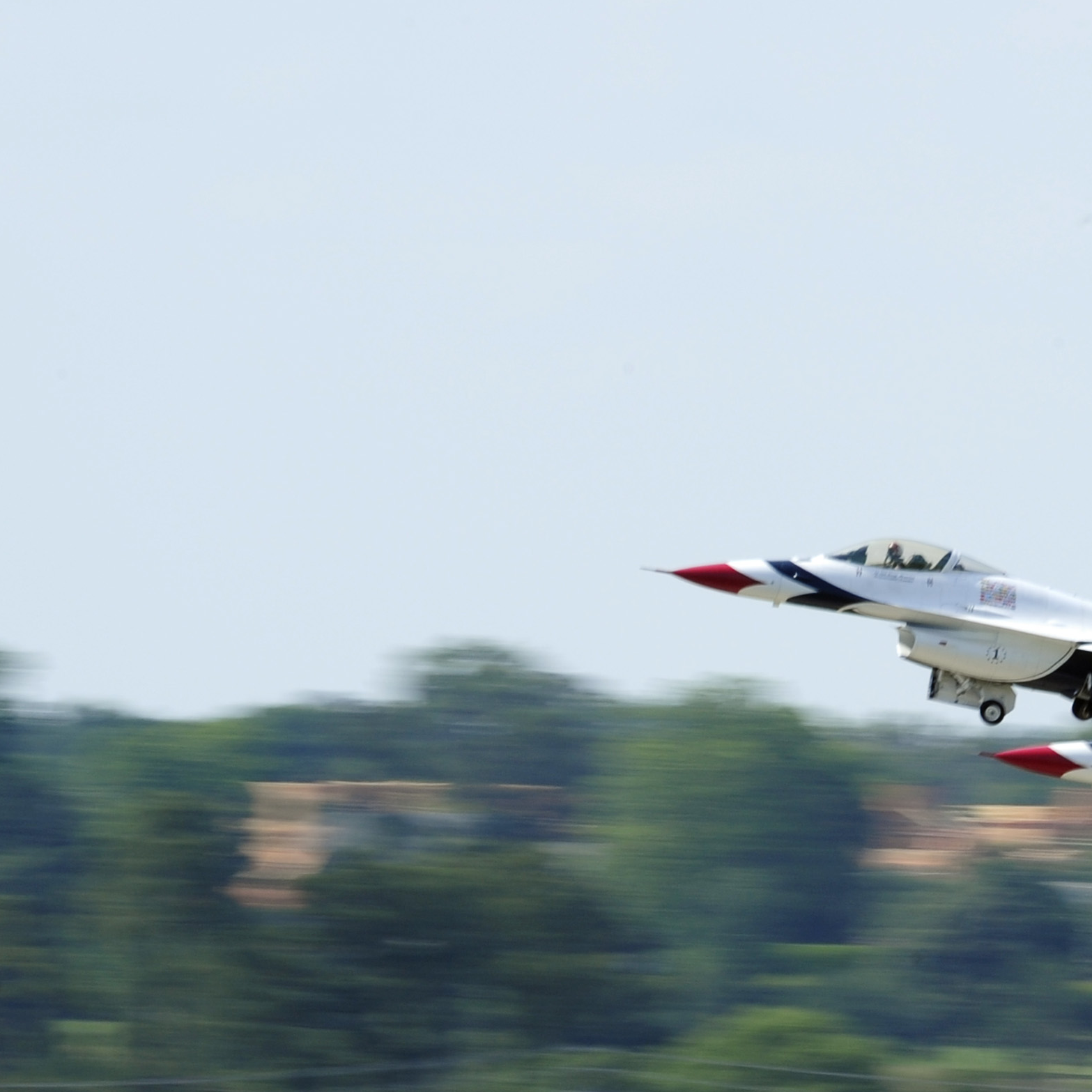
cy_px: 923
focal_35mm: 923
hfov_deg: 1.9
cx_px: 974
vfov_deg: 1.9
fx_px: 32942
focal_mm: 400
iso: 200
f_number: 20
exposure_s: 1/100
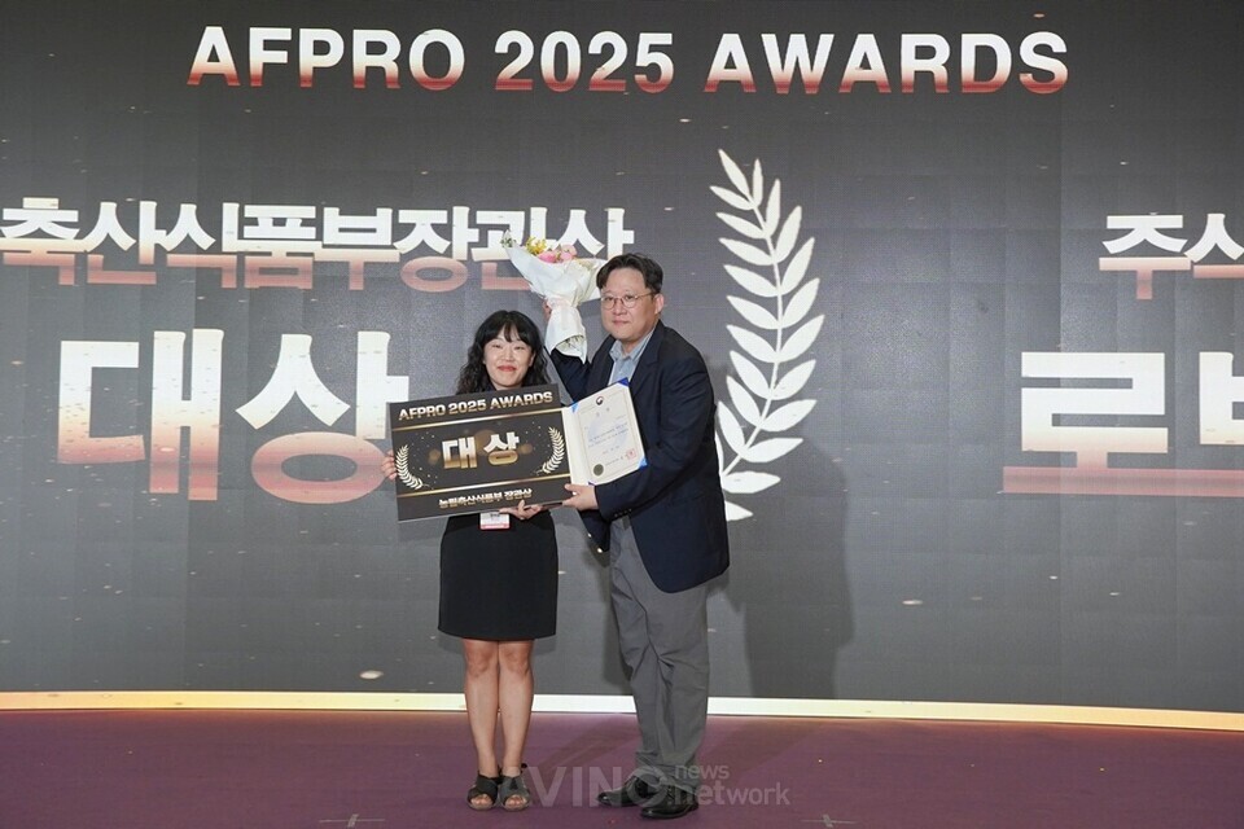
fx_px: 1486
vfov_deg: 31.2
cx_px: 622
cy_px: 414
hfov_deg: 45.4
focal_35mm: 43
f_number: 4
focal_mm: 29
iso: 640
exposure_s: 1/160
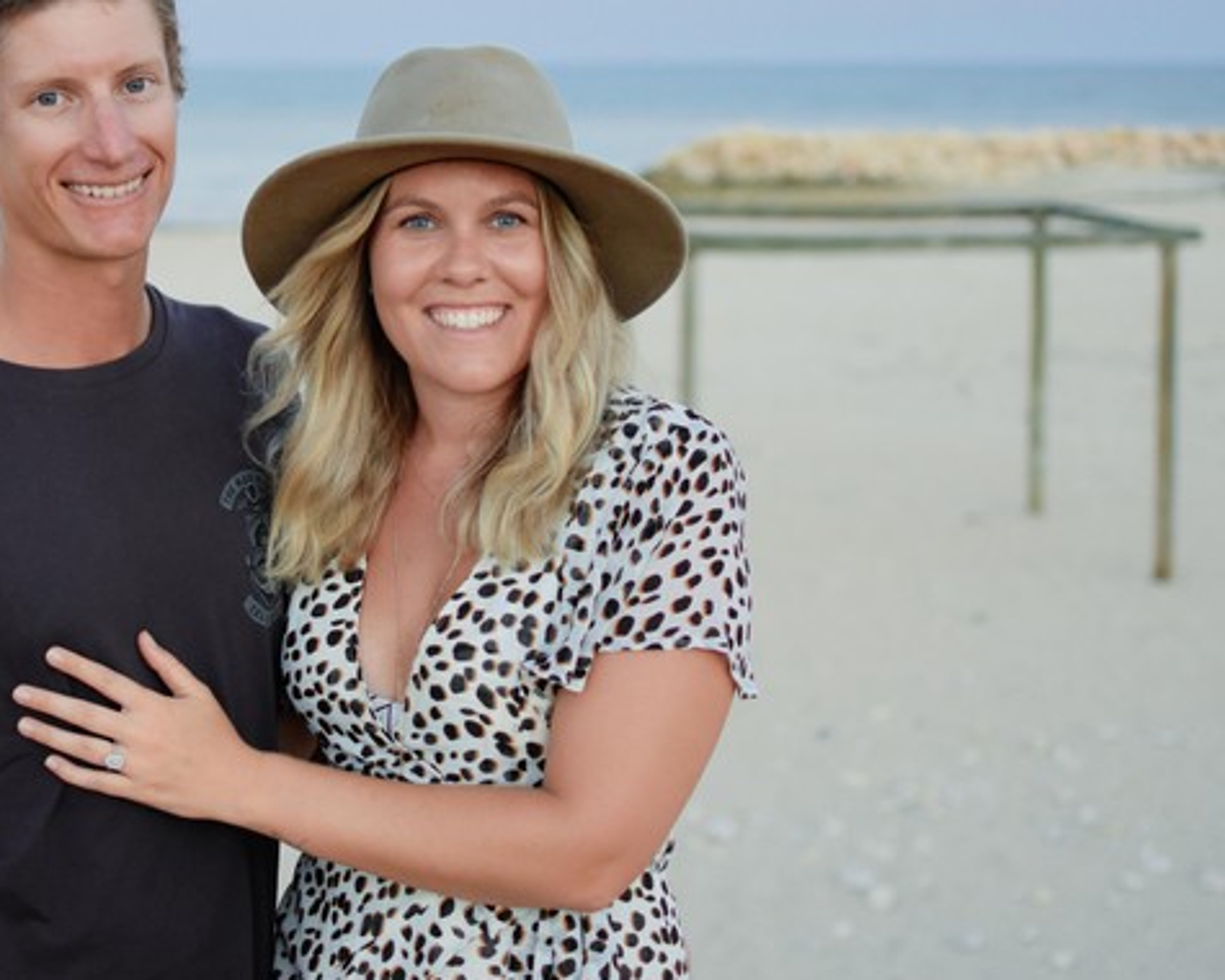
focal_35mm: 75
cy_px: 371
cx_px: 299
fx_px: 2709
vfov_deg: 20.5
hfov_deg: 25.2
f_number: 2
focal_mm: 35
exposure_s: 1/500
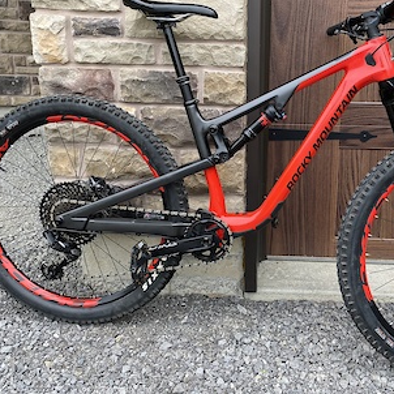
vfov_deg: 43.6
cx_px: 264
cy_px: 153
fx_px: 489
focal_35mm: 38
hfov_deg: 43.2
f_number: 1.8
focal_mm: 4.25
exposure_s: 1/408
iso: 32
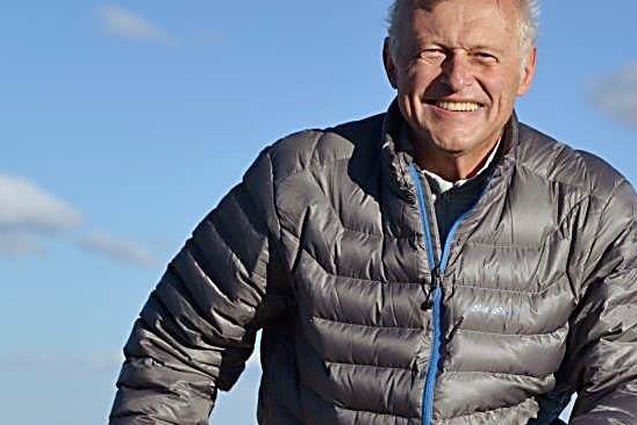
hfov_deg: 11.2
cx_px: 501
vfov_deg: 7.5
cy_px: 276
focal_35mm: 183
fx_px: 3240
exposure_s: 1/2000
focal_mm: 98
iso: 320
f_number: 5.3
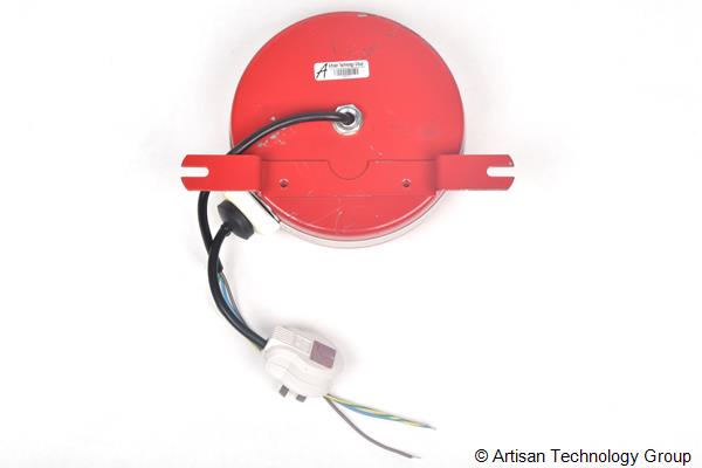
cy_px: 234
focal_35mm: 82
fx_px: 1609
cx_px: 351
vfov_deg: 16.6
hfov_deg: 24.6
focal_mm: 55
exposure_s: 1/200
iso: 200
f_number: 16
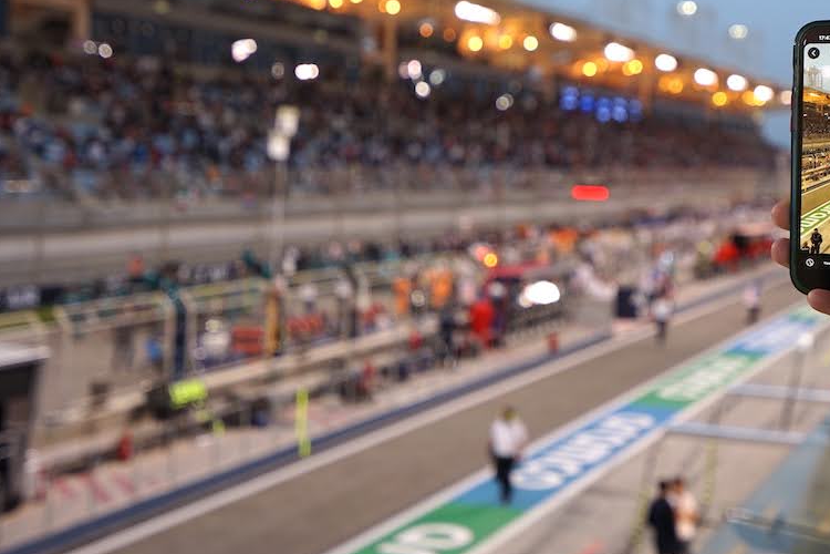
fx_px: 1291
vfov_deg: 24.0
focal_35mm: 56
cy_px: 172
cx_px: 568
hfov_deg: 35.2
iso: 250
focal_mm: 35
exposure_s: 1/160
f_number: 4
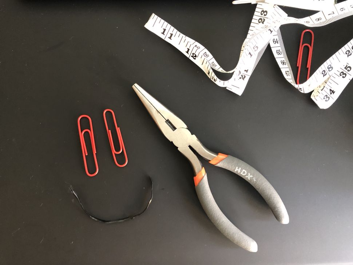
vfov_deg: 49.8
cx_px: 176
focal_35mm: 28
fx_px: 286
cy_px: 132
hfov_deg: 63.4
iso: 100
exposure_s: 1/5
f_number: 1.8
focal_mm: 3.99
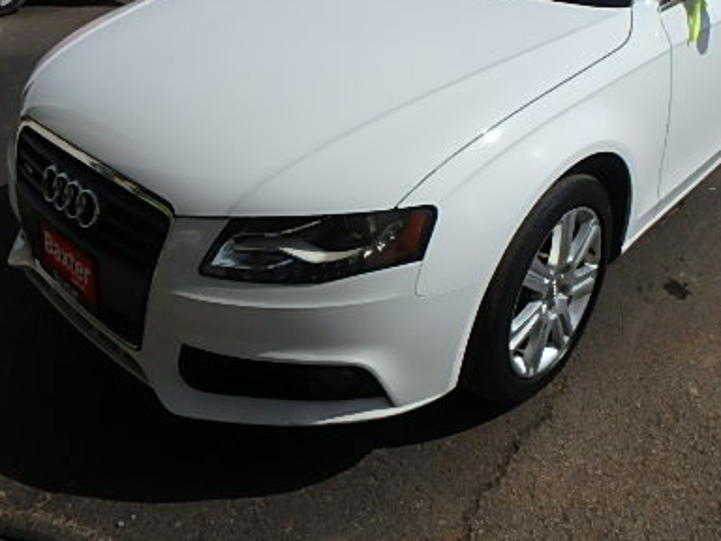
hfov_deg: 52.1
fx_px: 729
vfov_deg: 39.1
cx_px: 445
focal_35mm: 35
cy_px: 109
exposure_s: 1/1250
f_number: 6
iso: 125
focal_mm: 3.7
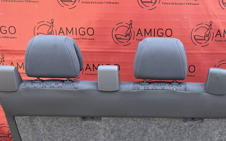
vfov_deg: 23.2
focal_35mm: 55
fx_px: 339
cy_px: 113
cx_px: 159
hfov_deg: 36.3
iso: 50
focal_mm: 5.1
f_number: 1.6
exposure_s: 1/303
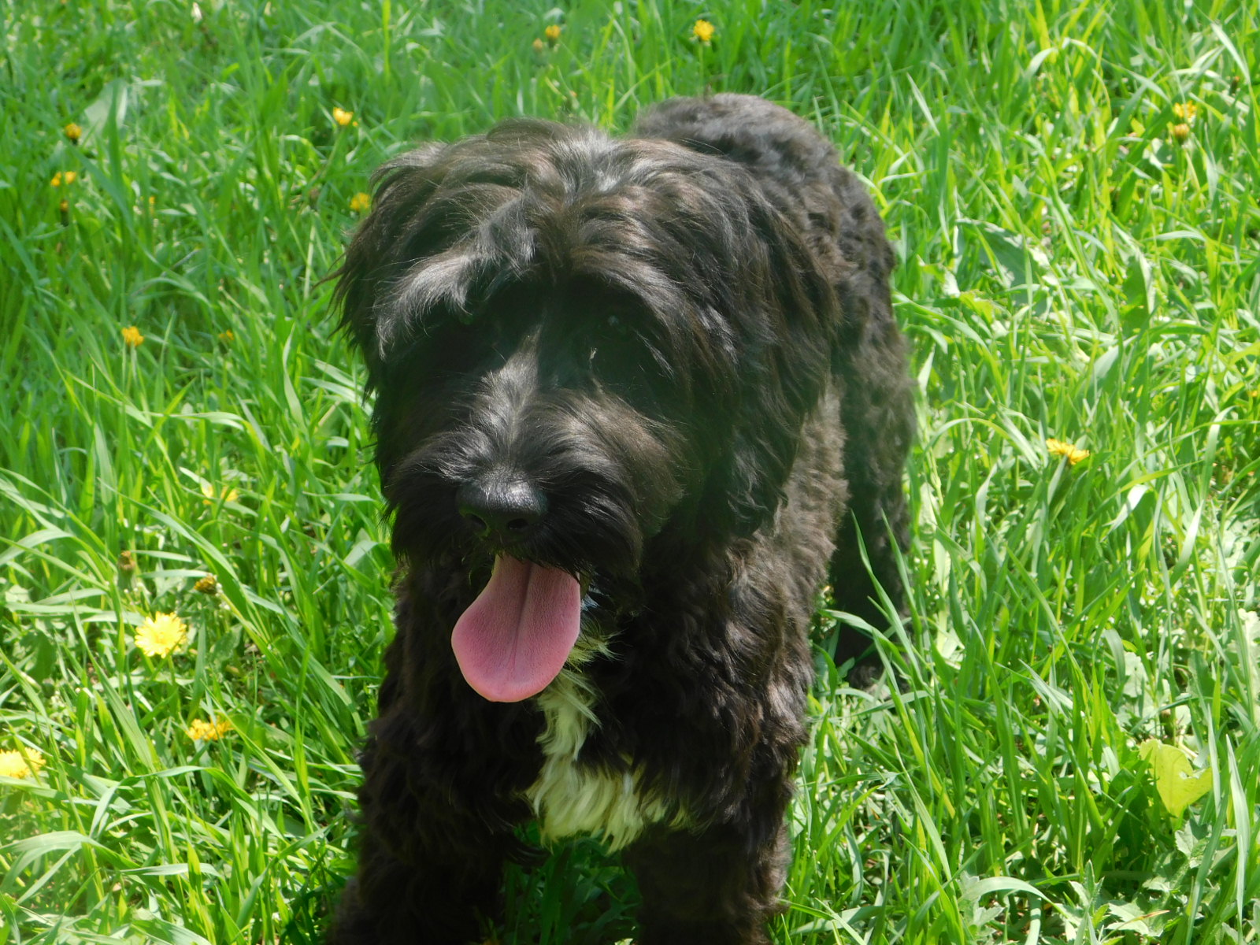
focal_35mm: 71
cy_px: 472
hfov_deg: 27.4
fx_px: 2584
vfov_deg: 20.7
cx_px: 630
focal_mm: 12.6
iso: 160
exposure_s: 1/250
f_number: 4.3
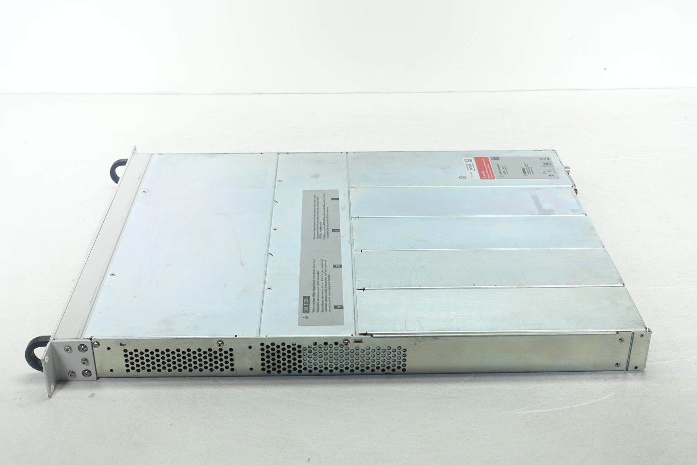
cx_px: 348
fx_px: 1026
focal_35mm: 53
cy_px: 232
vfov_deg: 25.5
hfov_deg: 37.5
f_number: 4
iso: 125
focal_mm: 19.29
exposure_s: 1/80
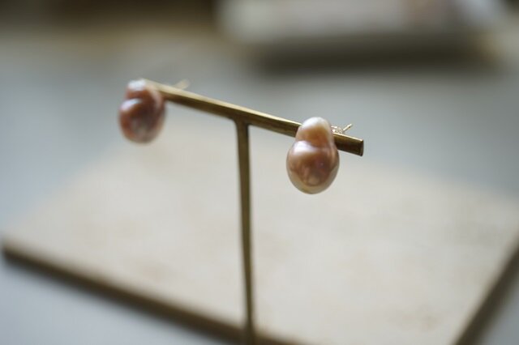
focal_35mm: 50
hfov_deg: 39.6
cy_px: 172
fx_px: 720
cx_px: 260
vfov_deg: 27.0
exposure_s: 1/60
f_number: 4
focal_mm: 50
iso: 100
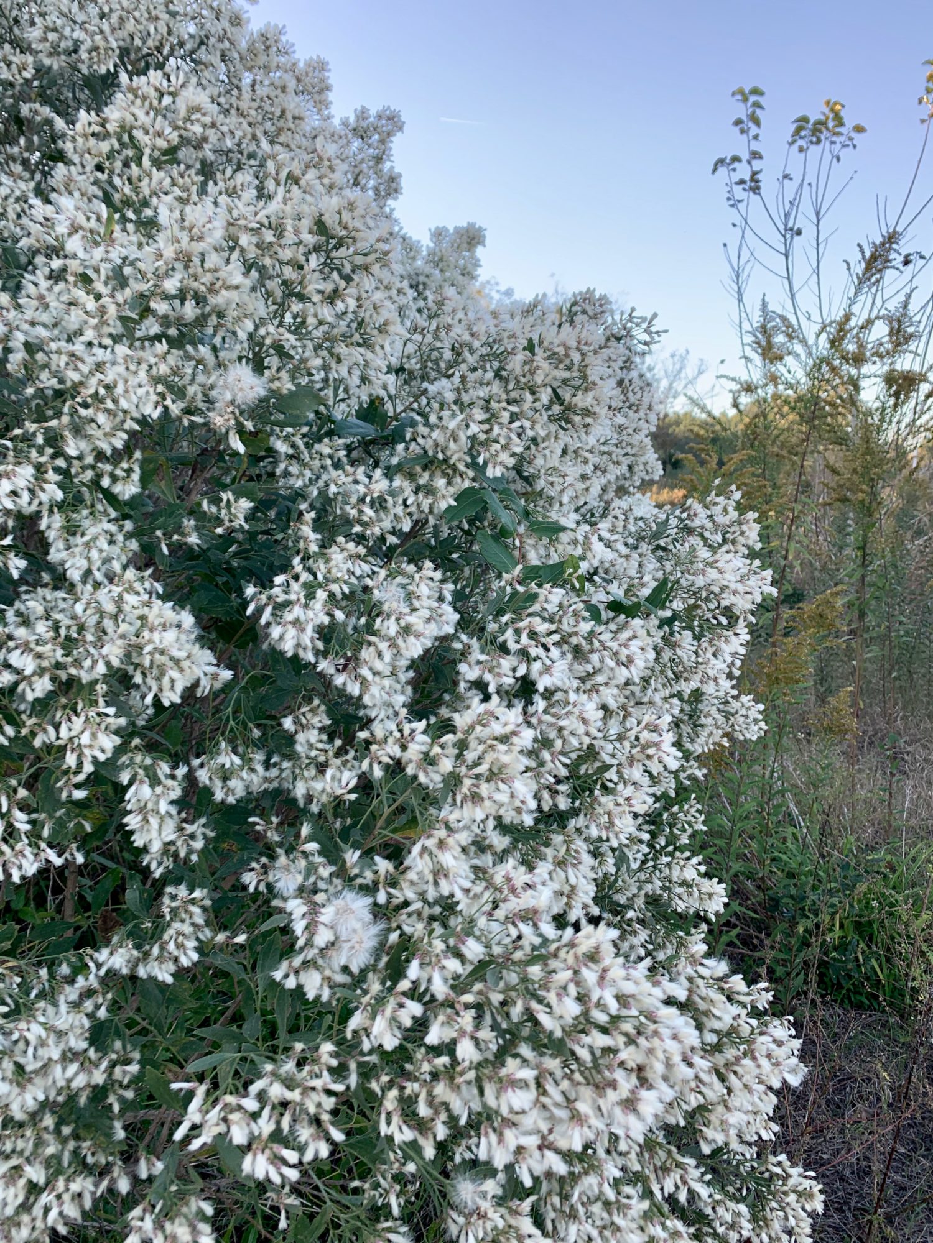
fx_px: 934
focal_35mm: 26
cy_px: 622
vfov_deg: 67.3
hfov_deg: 53.1
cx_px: 466
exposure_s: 1/167
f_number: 1.8
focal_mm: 4.25
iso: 25
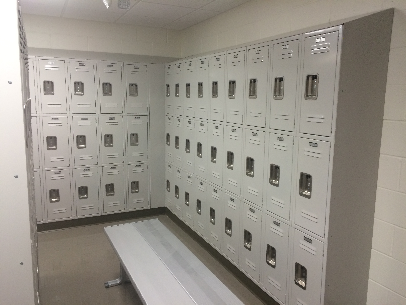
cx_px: 203
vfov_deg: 48.2
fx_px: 340
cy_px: 152
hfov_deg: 61.7
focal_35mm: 29
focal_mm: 4.15
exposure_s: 1/30
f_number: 2.2
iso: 64
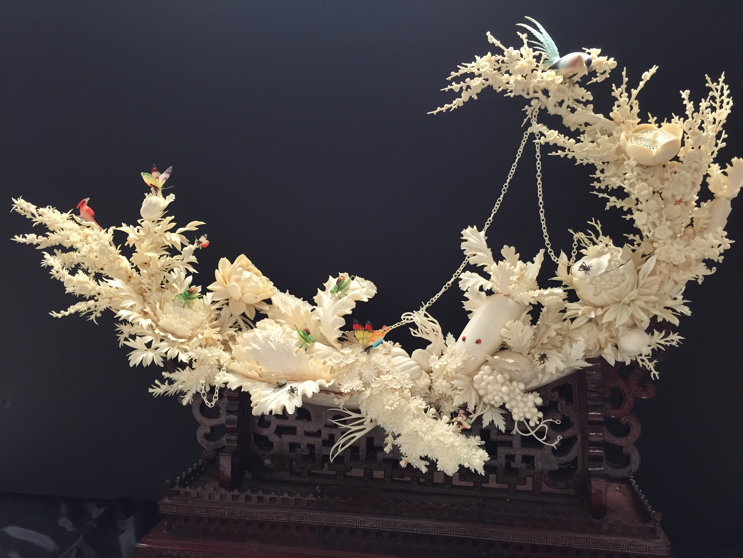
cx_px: 372
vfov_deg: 48.2
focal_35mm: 29
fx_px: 622
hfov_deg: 61.7
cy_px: 279
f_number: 2.2
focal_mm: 4.15
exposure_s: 1/30
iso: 100
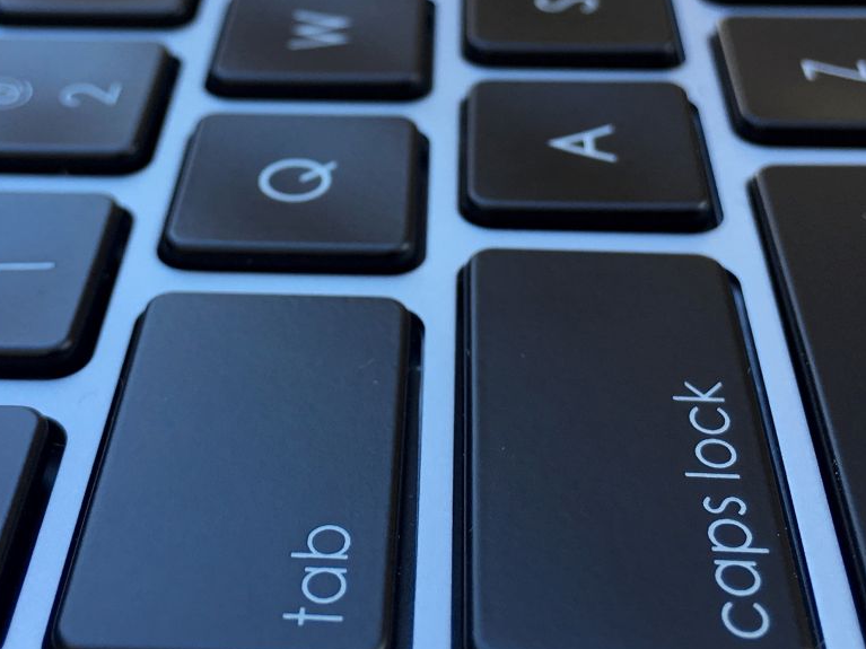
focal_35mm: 59
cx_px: 377
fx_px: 1476
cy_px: 106
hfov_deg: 32.7
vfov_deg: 24.3
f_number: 2.2
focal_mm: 4.15
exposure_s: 1/60
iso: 25
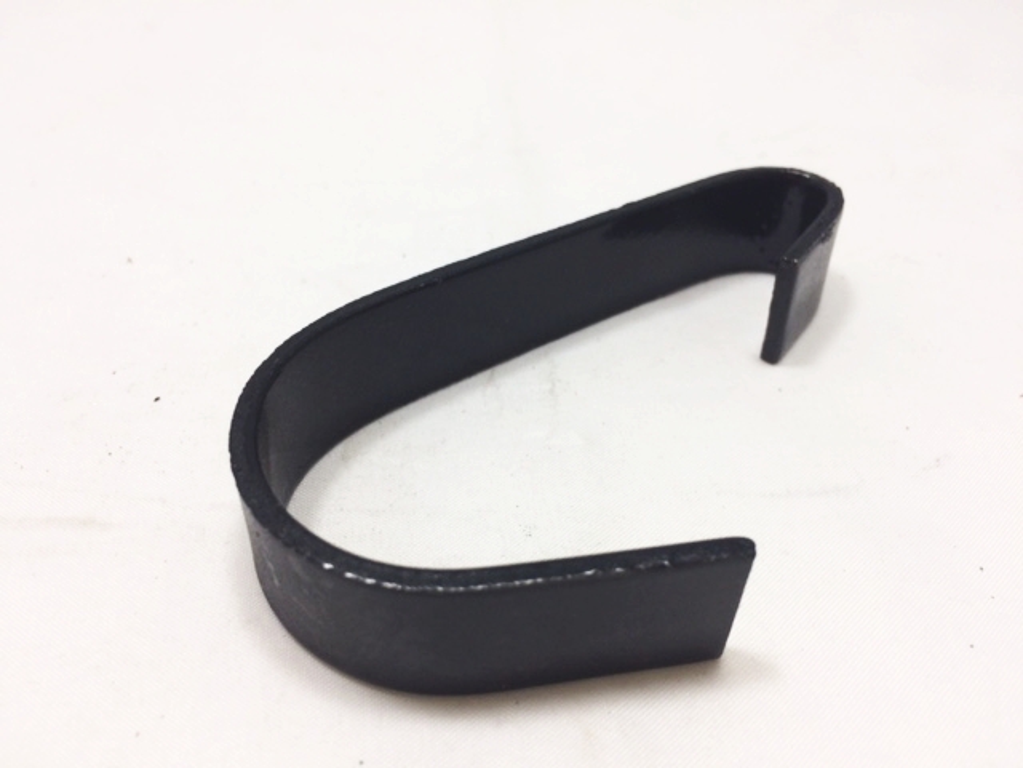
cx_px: 512
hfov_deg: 61.7
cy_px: 384
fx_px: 857
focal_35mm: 29
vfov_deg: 48.2
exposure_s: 1/60
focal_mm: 4.15
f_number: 2.2
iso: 50
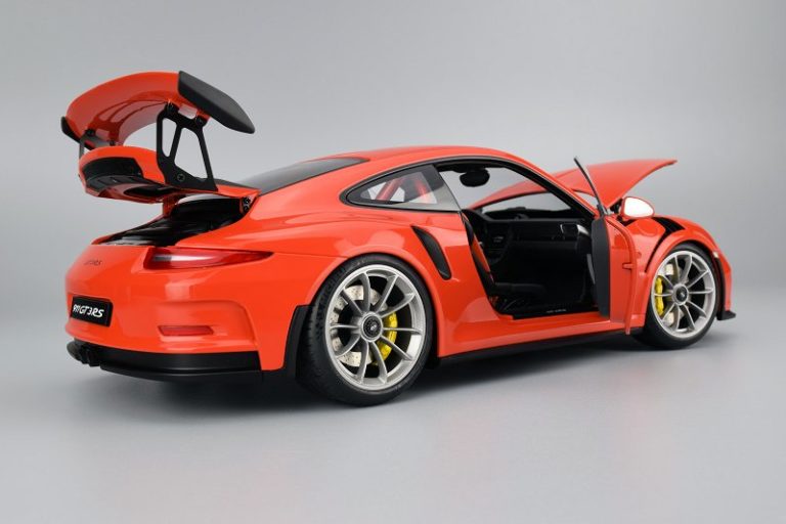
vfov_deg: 31.9
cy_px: 262
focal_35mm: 42
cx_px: 393
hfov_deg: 46.4
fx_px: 917
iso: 100
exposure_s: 1/6
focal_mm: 28
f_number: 18
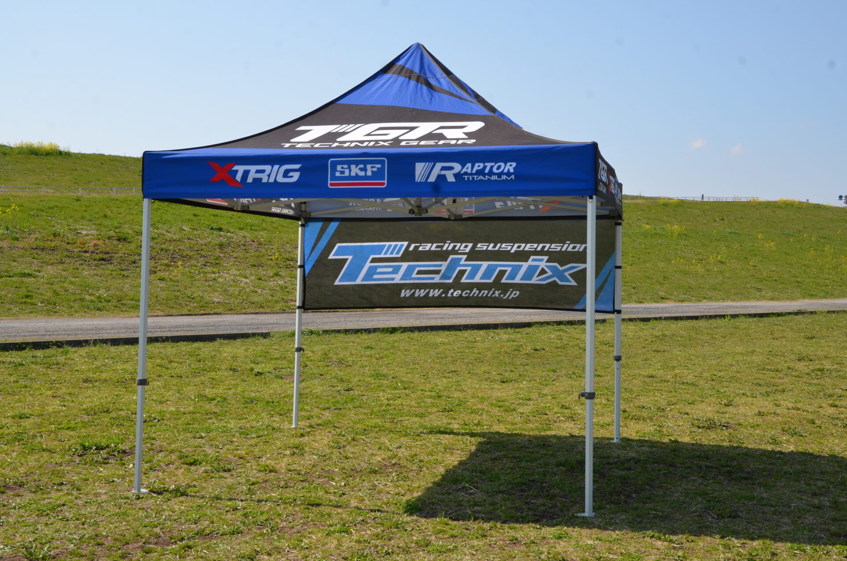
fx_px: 986
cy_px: 280
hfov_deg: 46.5
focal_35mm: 42
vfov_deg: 31.8
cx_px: 424
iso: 400
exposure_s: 1/500
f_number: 11
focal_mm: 28
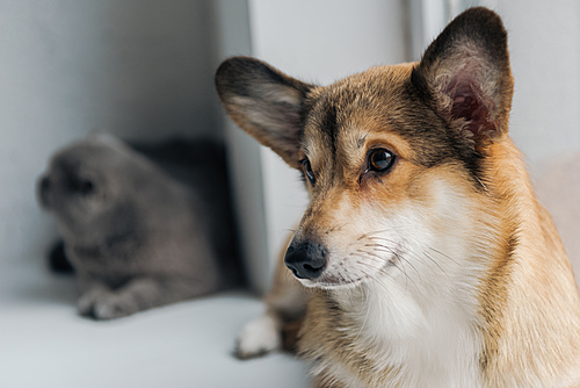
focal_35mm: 70
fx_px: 1128
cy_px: 194
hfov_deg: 28.8
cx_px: 290
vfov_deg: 19.5
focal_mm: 70
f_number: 4
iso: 800
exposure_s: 1/160
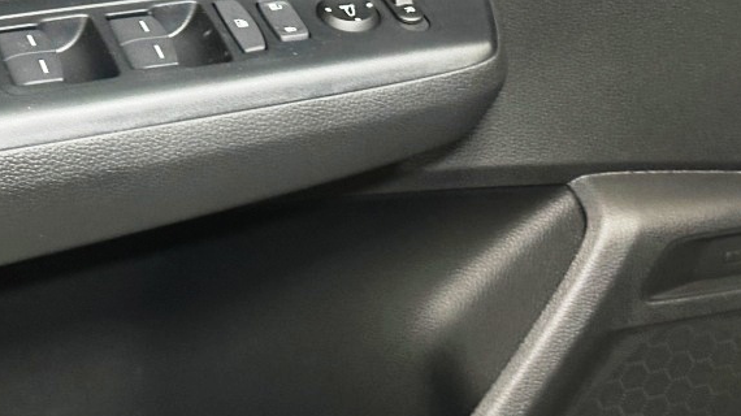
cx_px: 176
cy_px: -64
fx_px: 1846
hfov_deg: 22.5
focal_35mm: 94
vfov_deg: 12.6
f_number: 1.78
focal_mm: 6.86
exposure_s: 1/30
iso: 640
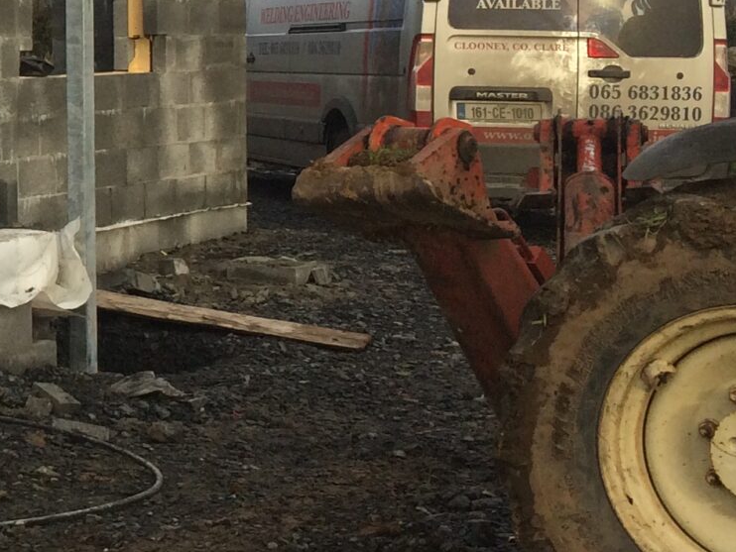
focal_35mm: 100
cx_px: -317
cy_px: 61
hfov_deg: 17.9
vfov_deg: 14.7
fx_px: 2127
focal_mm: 4.15
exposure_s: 1/466
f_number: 2.2
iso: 32
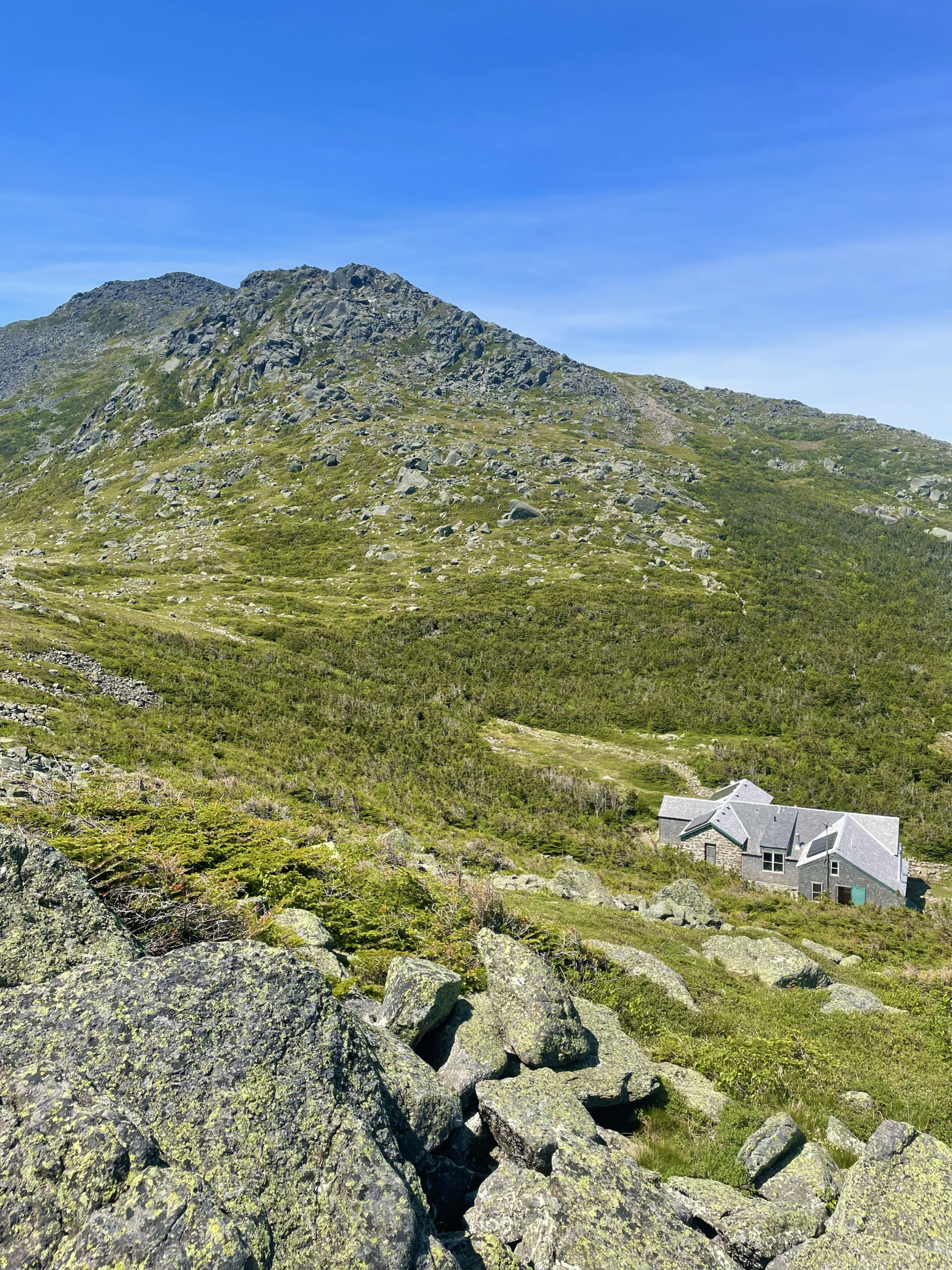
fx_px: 953
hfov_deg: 53.1
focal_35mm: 26
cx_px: 476
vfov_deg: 67.3
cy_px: 635
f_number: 1.6
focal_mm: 4.2
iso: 32
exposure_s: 1/2451
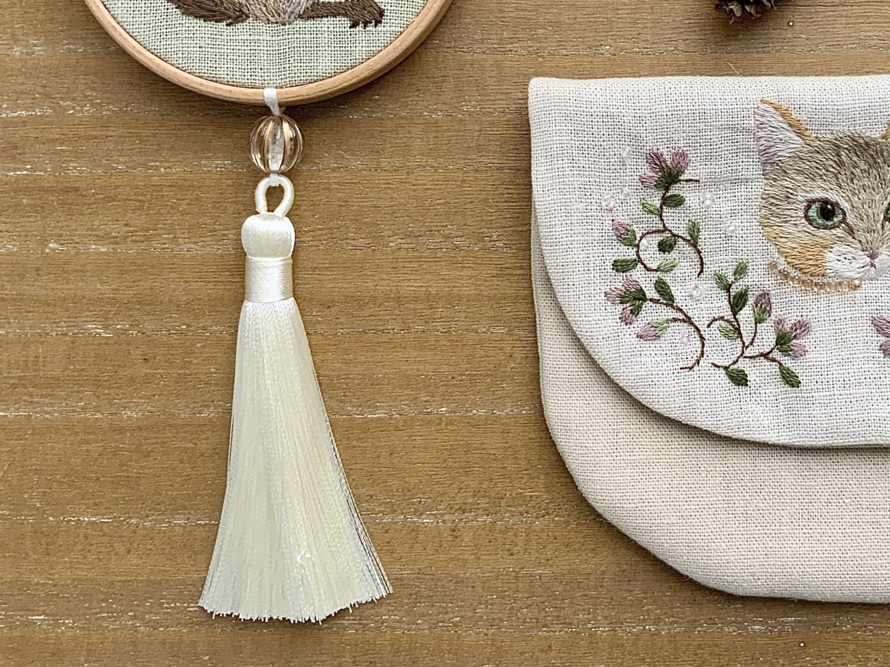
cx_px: 638
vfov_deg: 28.0
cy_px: 147
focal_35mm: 51
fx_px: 1311
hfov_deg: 36.8
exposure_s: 1/122
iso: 40
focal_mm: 3
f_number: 1.8
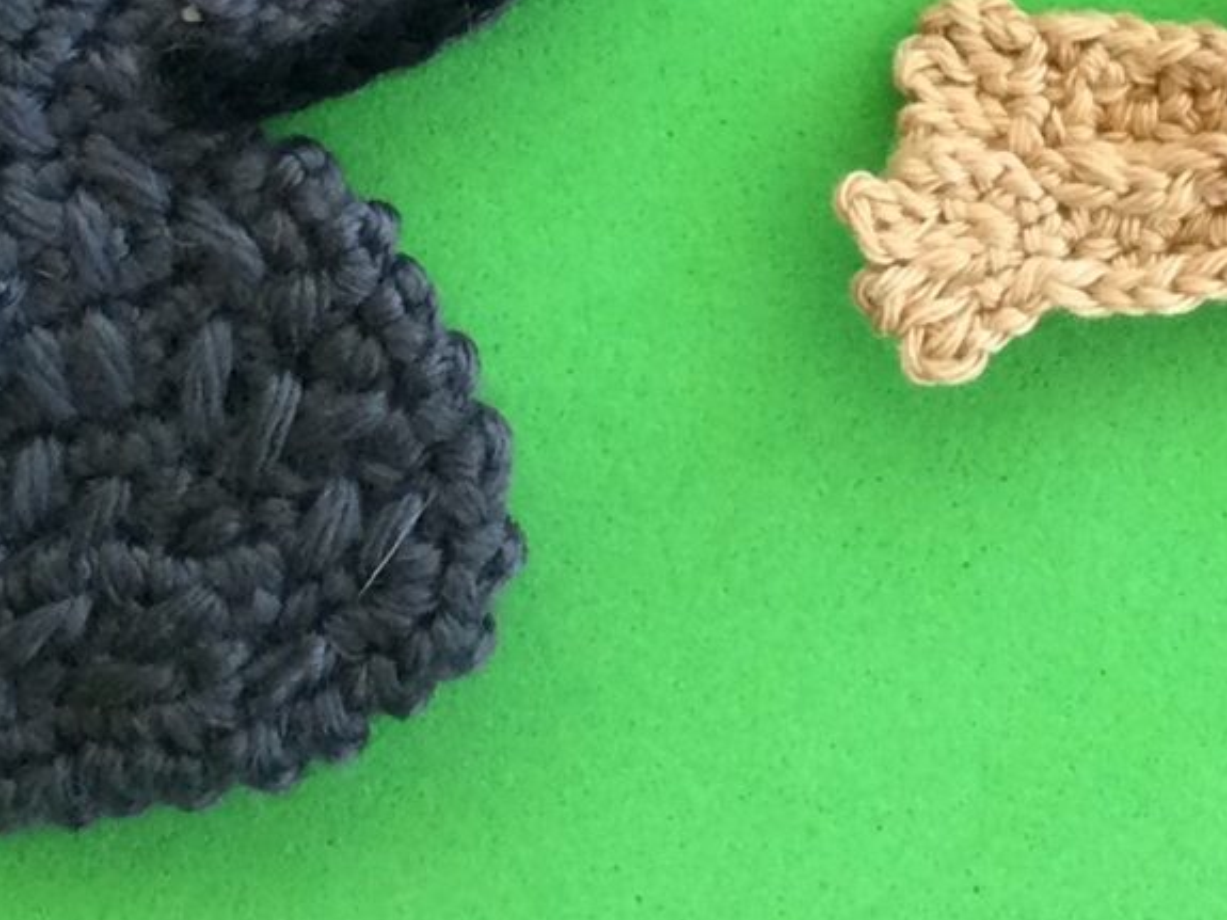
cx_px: 1110
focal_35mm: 138
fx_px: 4891
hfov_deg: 14.2
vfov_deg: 9.9
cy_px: -958
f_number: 2.4
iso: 32
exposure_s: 1/33
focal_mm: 3.3
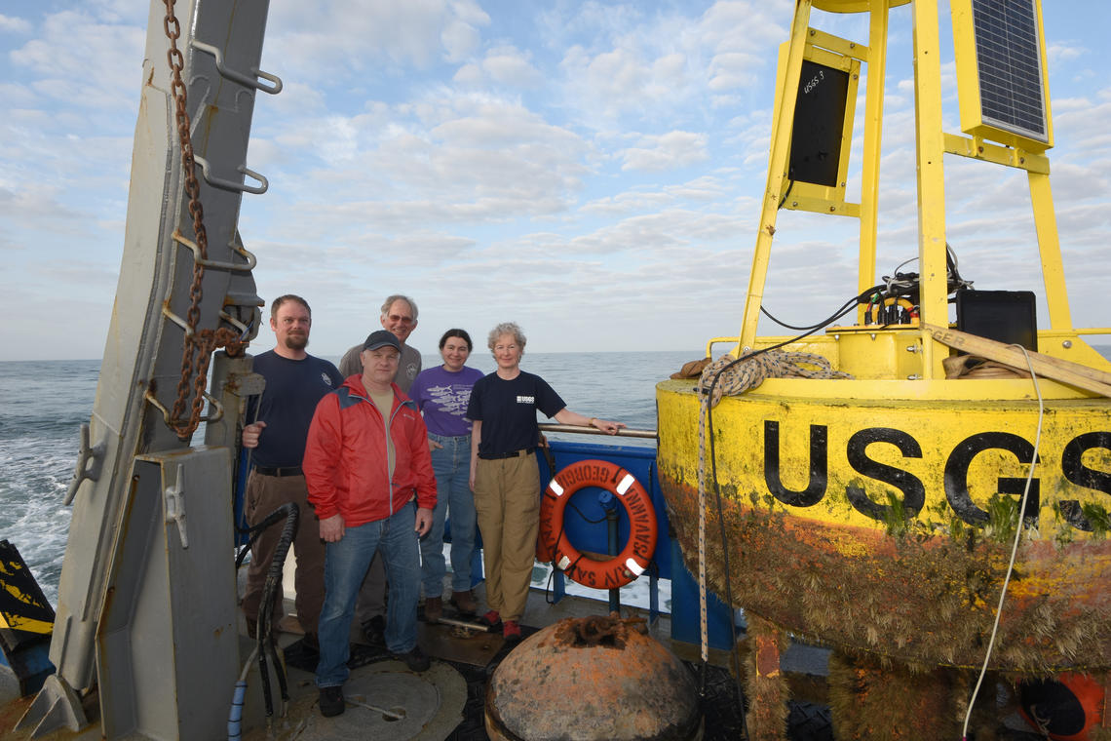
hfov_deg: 90.0
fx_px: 555
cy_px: 370
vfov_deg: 67.4
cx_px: 556
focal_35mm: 18
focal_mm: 12
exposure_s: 1/125
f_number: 14
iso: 250
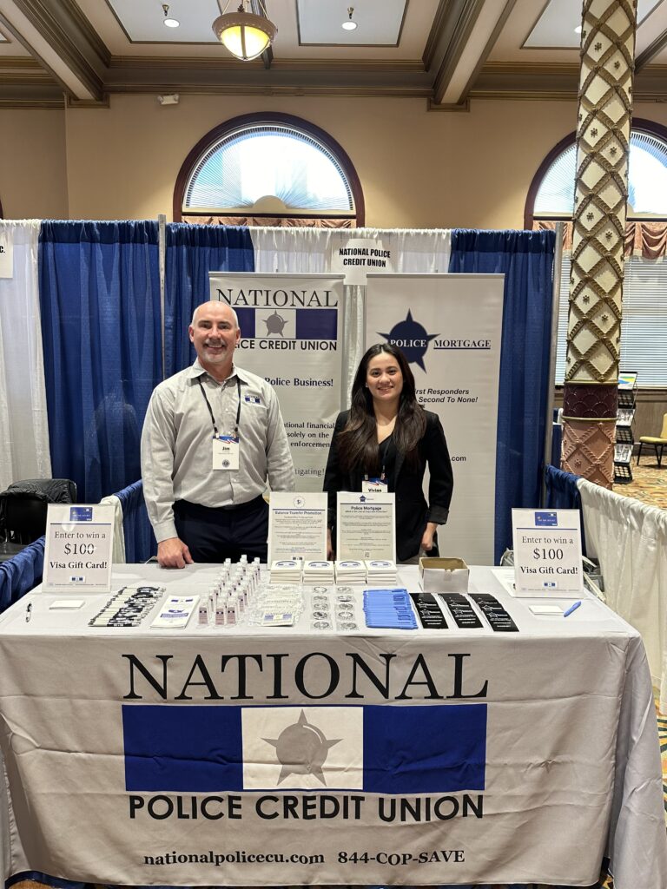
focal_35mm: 24
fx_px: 617
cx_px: 334
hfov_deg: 56.8
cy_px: 444
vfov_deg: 71.6
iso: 160
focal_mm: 6.86
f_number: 1.78
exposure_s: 1/60
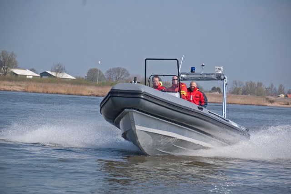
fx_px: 1357
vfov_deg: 8.2
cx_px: 146
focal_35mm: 168
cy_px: 97
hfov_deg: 12.2
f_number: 5.6
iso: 220
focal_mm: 112
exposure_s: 1/1000
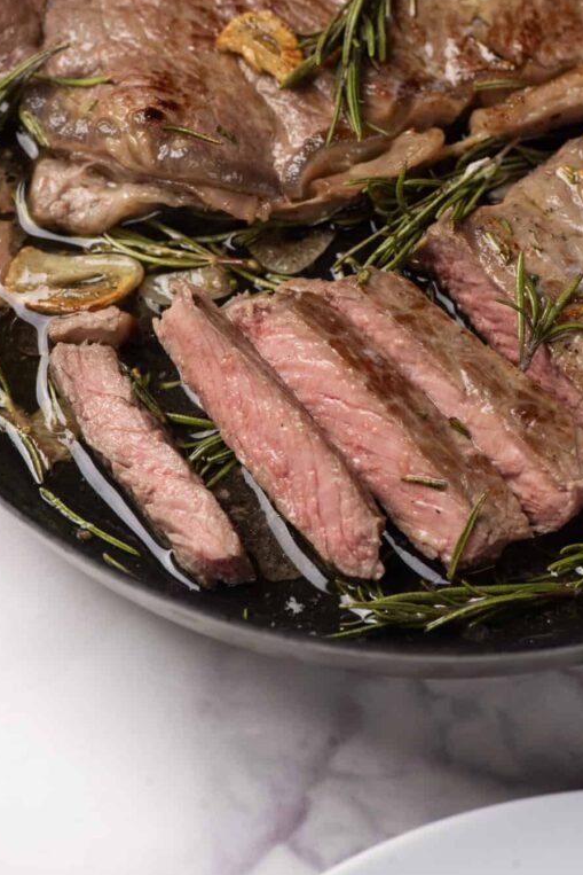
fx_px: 3423
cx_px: 356
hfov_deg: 9.7
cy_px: 307
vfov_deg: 14.5
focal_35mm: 141
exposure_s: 1/160
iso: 100
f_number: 9
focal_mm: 105
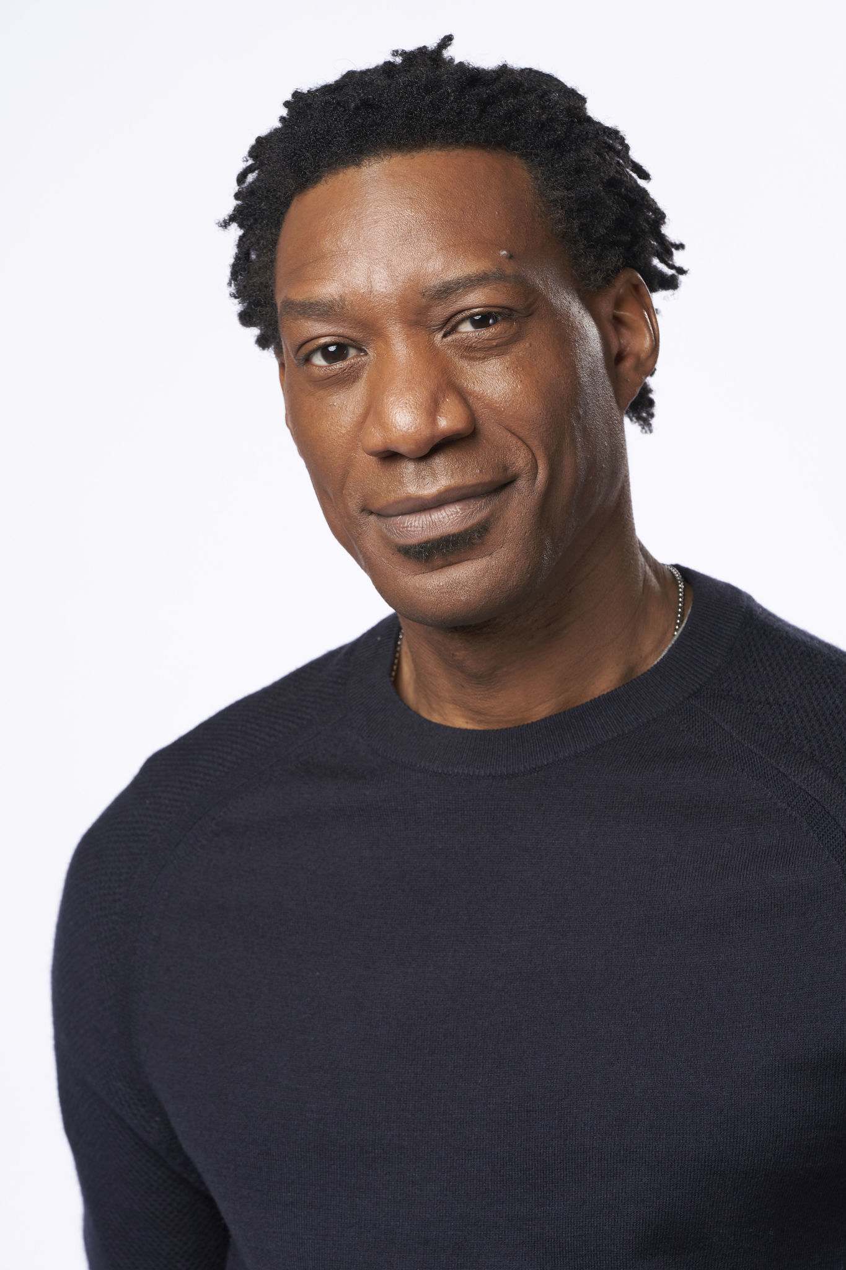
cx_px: 423
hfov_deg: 7.2
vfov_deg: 10.7
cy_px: 635
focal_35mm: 192
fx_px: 6769
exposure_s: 1/160
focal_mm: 192
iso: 100
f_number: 10
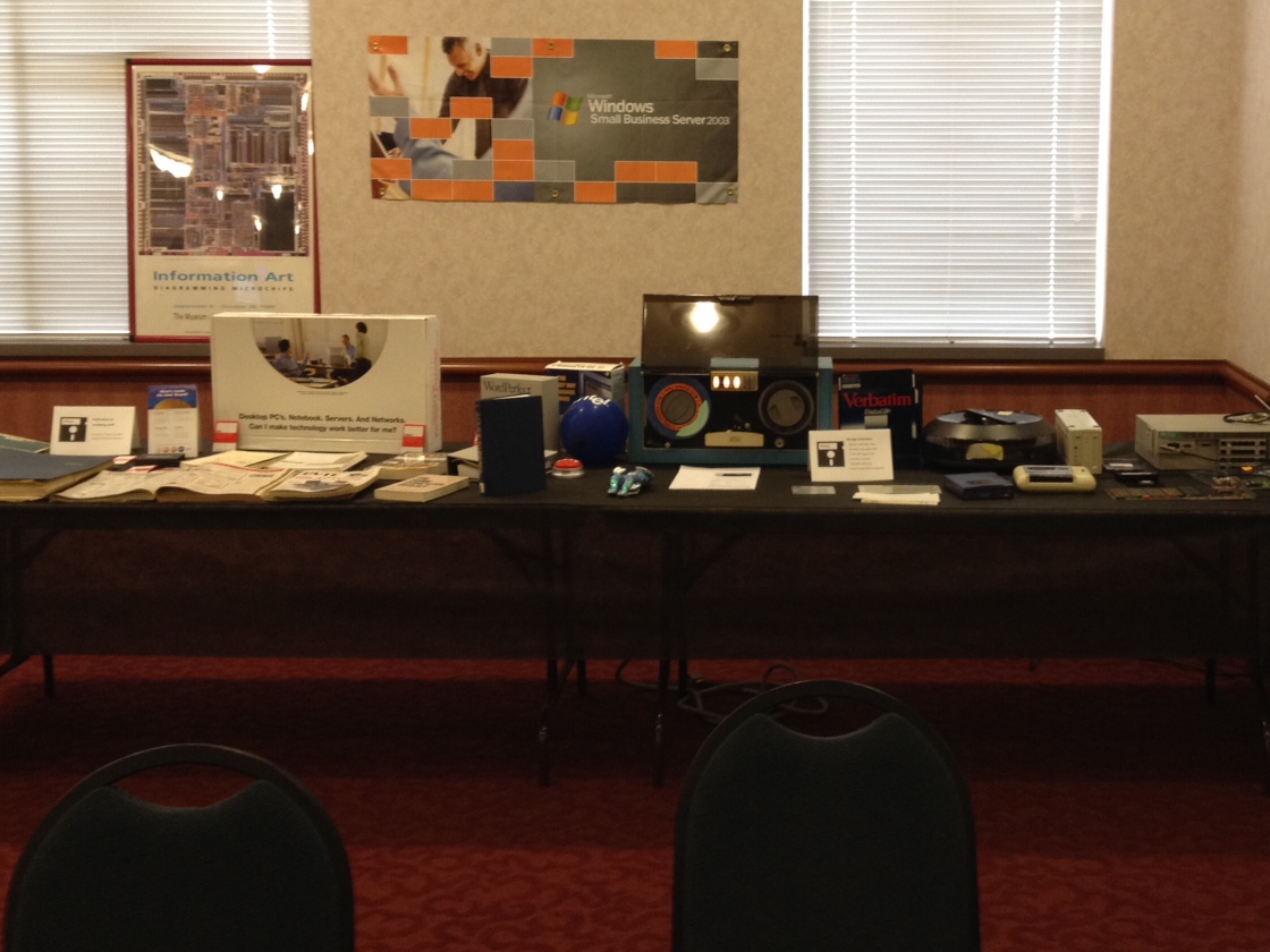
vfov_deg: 28.5
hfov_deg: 37.3
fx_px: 1871
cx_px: 788
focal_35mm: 51
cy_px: 360
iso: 100
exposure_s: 1/20
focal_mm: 4.28
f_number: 2.4
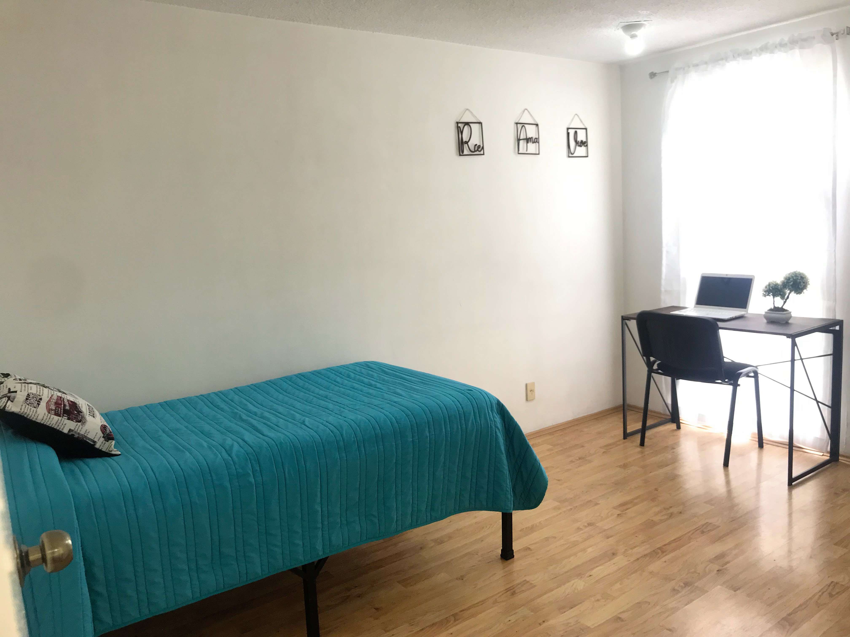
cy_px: 318
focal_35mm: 28
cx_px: 425
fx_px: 688
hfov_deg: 63.4
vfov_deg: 49.7
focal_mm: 3.99
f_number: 1.8
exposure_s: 1/60
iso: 32
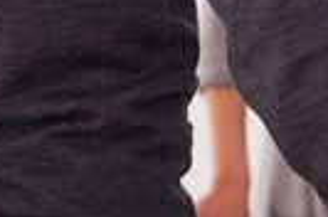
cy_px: -159
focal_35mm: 347
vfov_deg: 3.9
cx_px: 572
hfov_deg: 5.9
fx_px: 3154
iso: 400
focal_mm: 78
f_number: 4
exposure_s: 1/100
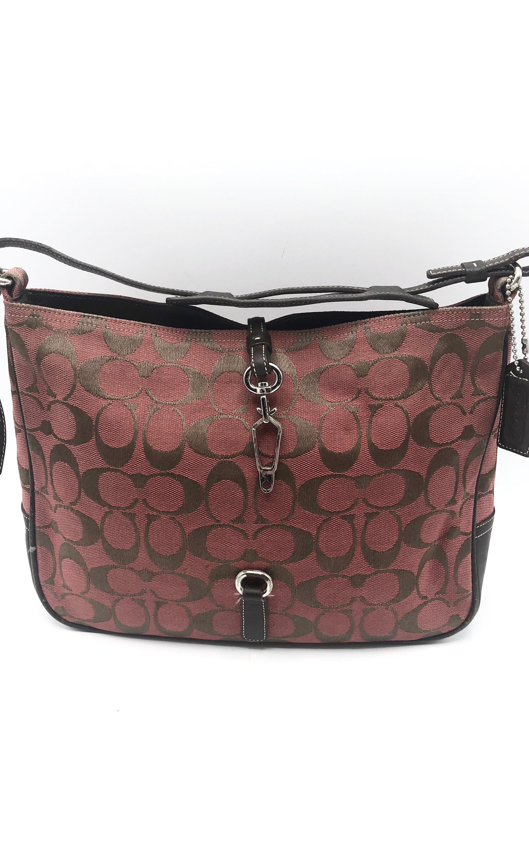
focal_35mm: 30
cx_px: 255
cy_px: 425
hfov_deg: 41.8
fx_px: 692
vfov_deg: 62.9
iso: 20
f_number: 1.8
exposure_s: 1/216
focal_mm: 3.99
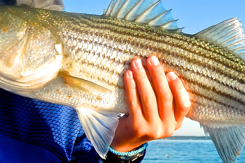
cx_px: 179
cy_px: 49
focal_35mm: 53
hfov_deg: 36.8
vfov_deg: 25.3
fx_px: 361
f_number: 2.8
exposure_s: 1/640
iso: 125
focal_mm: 4.3
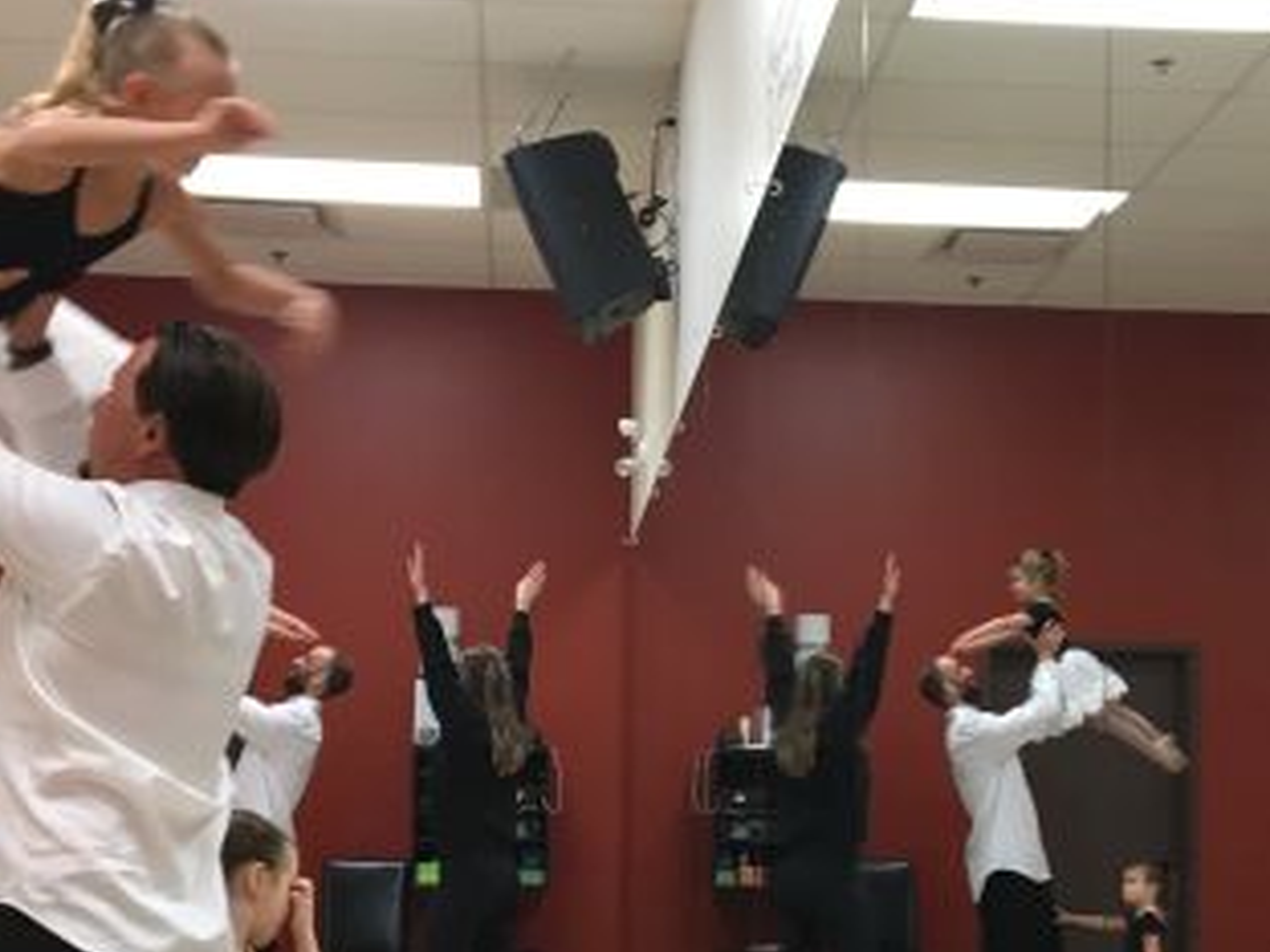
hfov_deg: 28.8
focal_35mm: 67
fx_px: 2458
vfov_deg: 21.8
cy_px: 704
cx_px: 810
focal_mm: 4.15
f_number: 2.2
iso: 64
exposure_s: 1/30
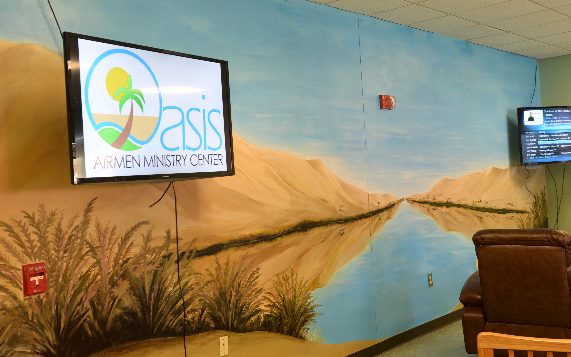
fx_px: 607
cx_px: 285
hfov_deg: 50.4
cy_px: 181
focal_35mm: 39
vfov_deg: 32.8
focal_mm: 38
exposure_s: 1/30
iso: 800
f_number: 5
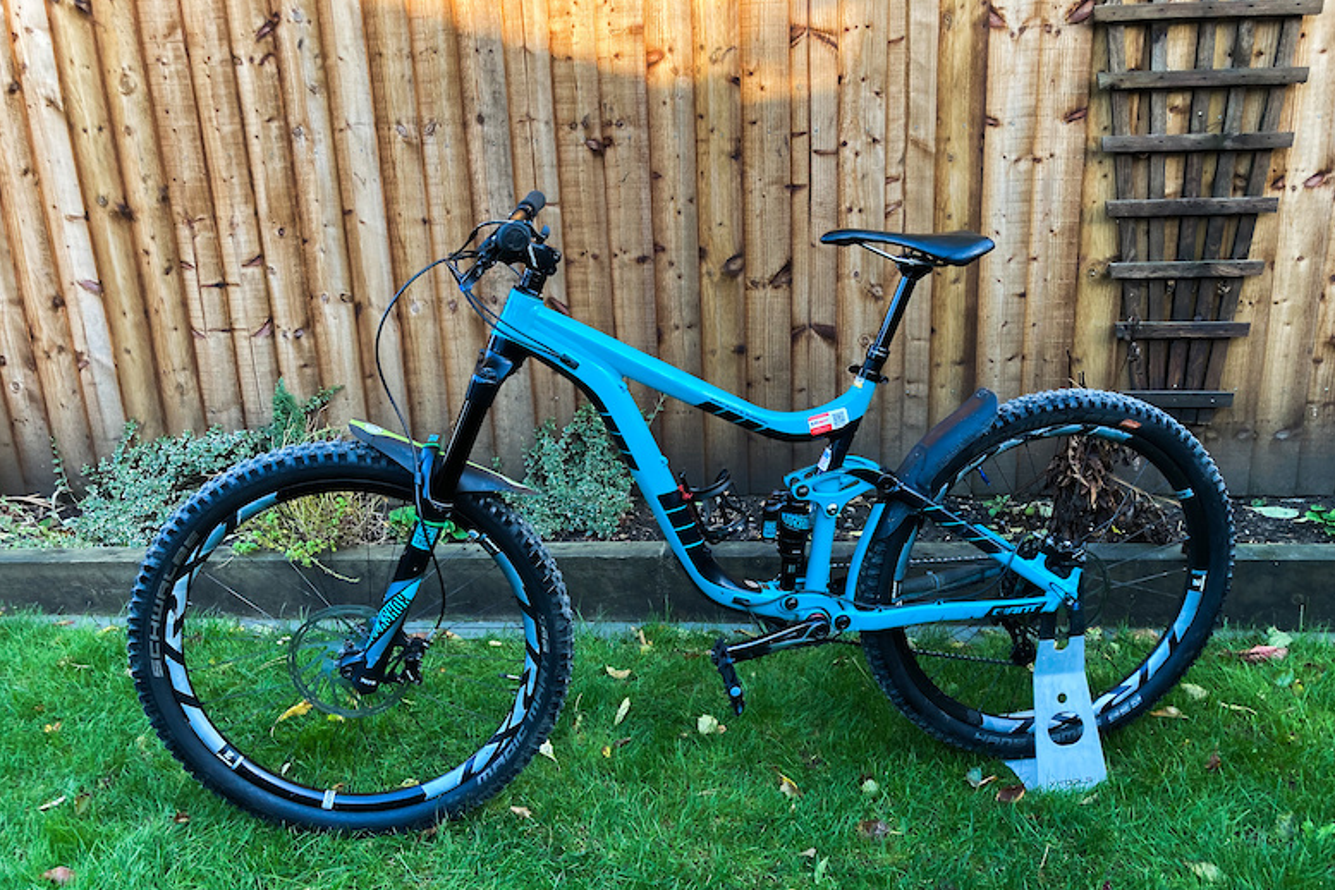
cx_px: 686
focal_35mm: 30
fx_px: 1112
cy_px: 503
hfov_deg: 61.9
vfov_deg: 43.5
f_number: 1.8
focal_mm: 3.99
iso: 80
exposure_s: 1/90
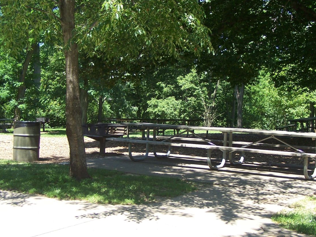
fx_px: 502
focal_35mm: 55
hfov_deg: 34.8
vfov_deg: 26.6
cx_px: 190
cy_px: 122
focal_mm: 6.3
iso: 80
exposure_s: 1/350
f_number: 2.8
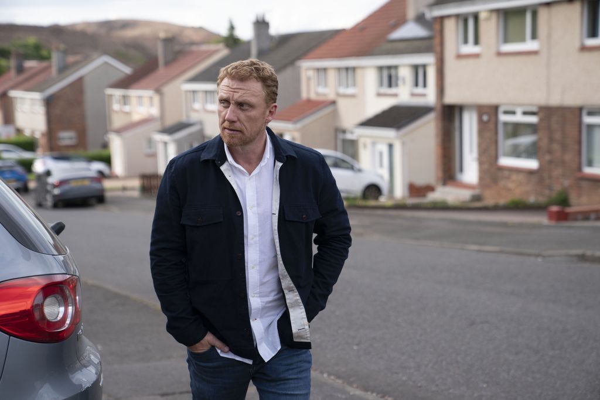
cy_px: 200
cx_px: 300
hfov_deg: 28.8
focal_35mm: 70
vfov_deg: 19.5
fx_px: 1167
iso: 125
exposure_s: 1/500
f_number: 3.2
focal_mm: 70
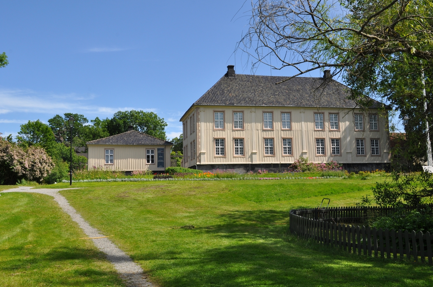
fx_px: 469
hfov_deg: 49.6
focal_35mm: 39
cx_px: 216
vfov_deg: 34.1
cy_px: 144
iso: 200
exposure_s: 1/160
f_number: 13
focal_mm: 26
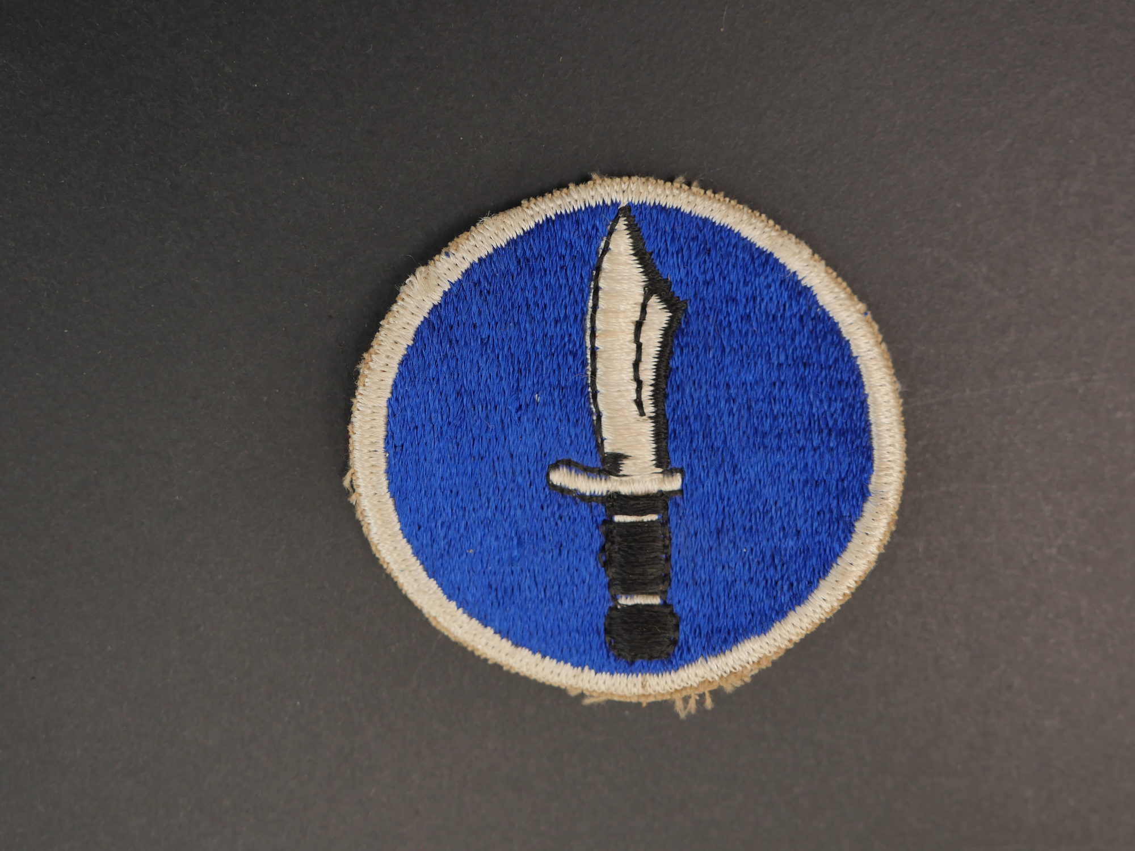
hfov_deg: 49.0
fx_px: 1246
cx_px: 568
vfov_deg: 37.7
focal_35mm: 38
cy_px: 426
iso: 200
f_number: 3.2
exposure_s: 1/100
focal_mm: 19
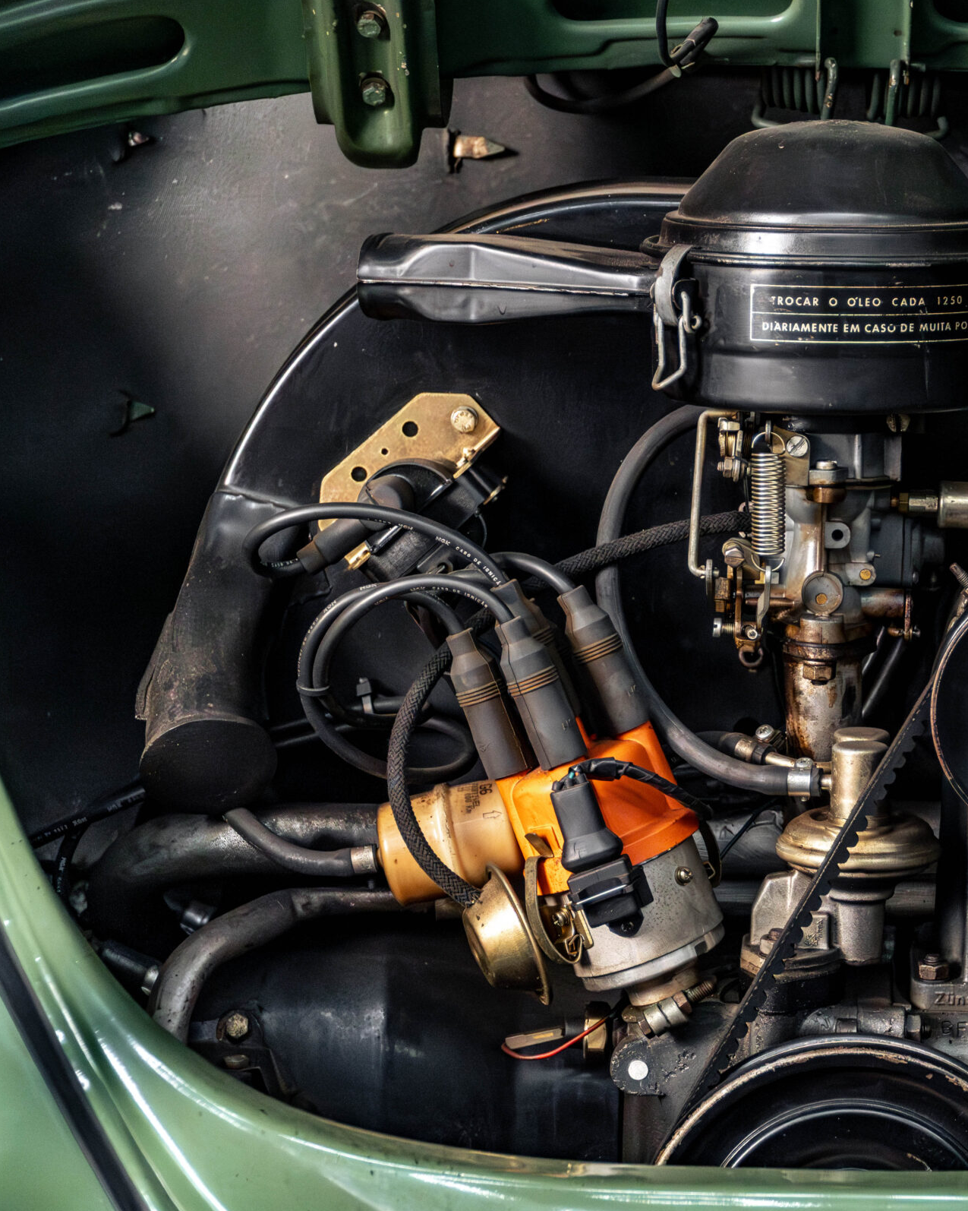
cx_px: 847
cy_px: 606
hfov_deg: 14.4
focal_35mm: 106
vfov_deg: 18.1
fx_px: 3796
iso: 4000
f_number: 4
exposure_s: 1/40
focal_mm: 50
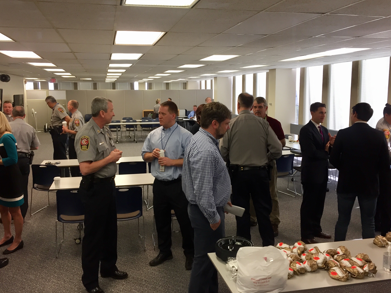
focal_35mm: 33
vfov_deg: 42.9
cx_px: 190
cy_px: 141
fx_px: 373
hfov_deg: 55.3
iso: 64
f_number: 2.2
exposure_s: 1/30
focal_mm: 4.15
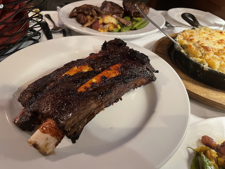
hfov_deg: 67.3
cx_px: 112
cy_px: 84
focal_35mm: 26
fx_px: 169
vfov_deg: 53.1
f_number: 1.6
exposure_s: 1/30
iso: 640
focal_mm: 4.2
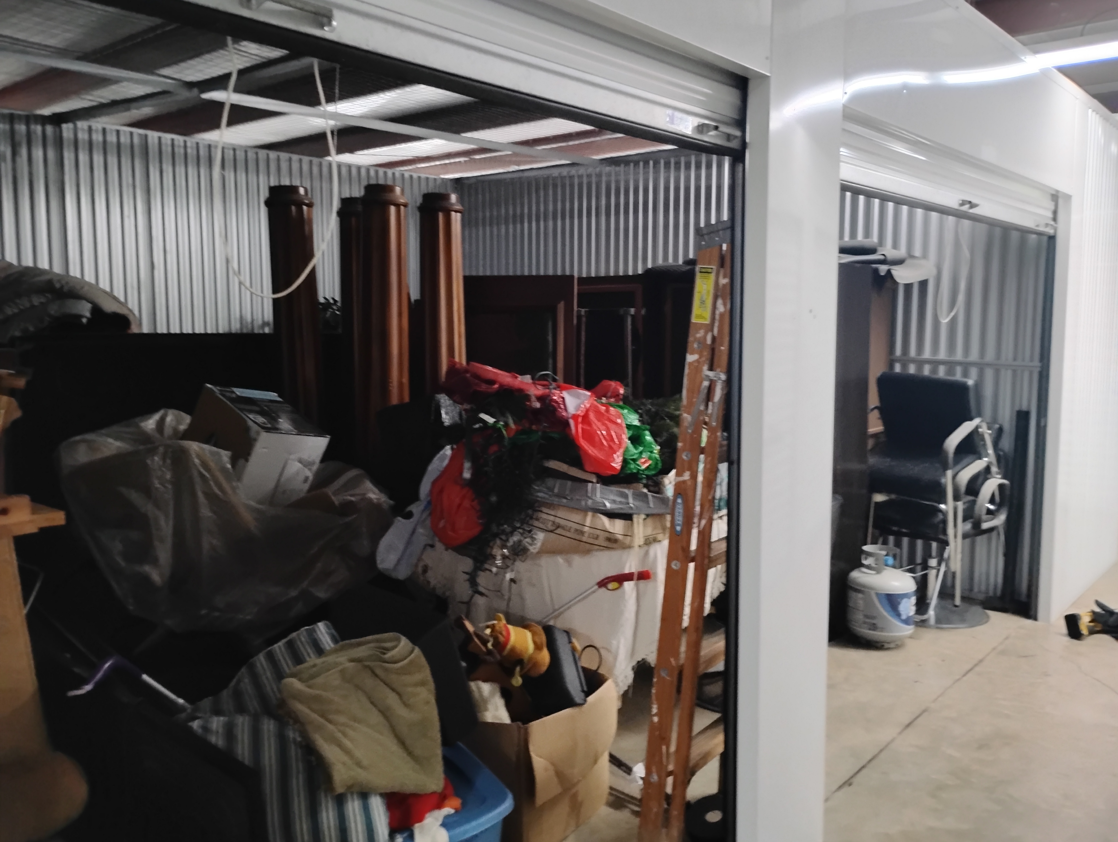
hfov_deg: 63.4
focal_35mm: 28
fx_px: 906
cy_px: 421
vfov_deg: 49.9
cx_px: 559
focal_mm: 4.26
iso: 1784
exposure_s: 1/30
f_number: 1.8
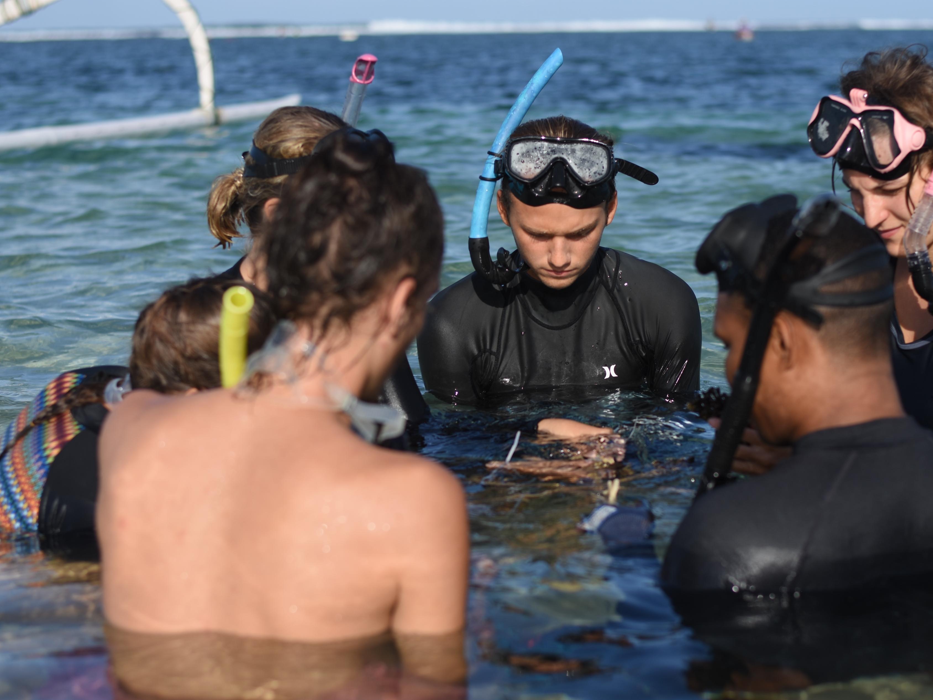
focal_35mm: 82
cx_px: 513
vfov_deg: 18.0
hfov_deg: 23.8
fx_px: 2210
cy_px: 350
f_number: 2.8
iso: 100
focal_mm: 50
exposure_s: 1/3200
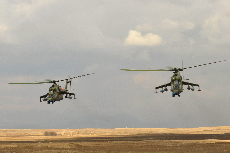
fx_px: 670
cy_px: 76
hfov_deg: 19.5
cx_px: 115
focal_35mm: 105
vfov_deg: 13.0
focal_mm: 70
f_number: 13
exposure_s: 1/200
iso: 200
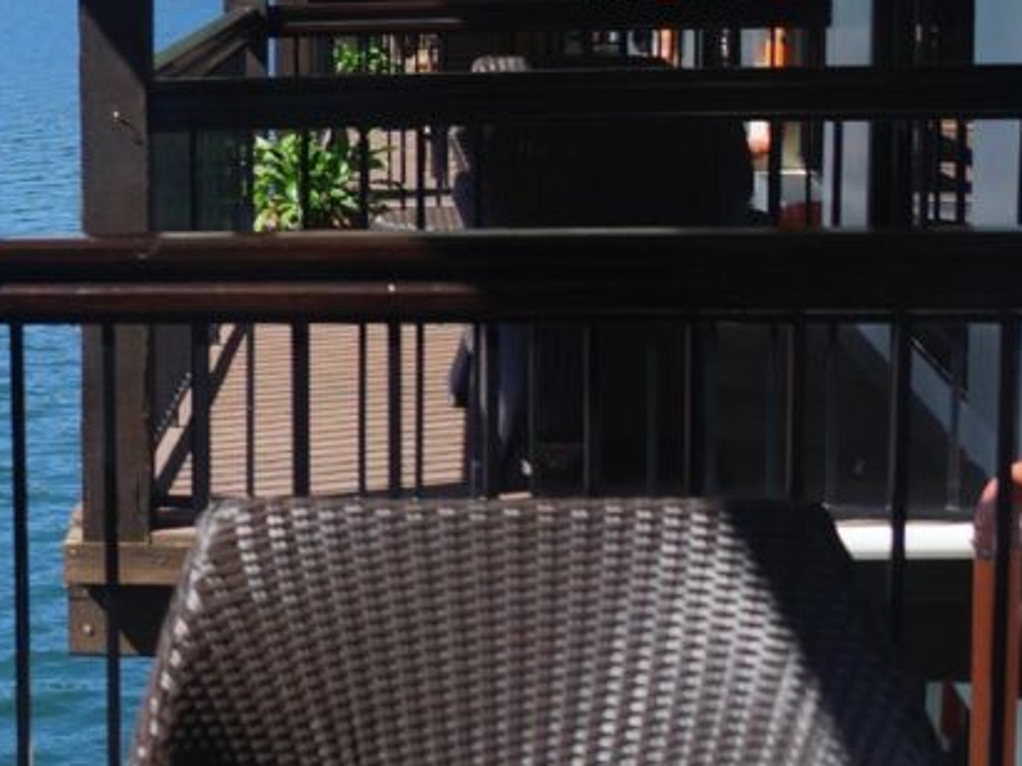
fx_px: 2863
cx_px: -467
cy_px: 271
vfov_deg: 15.2
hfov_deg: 18.2
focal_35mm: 97
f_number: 4.5
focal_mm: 18
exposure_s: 1/800
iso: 100
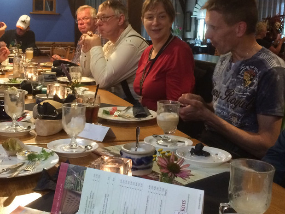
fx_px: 412
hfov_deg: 37.9
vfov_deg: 29.1
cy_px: 93
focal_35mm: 50
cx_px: 105
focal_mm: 4.15
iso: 250
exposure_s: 1/17
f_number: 2.2
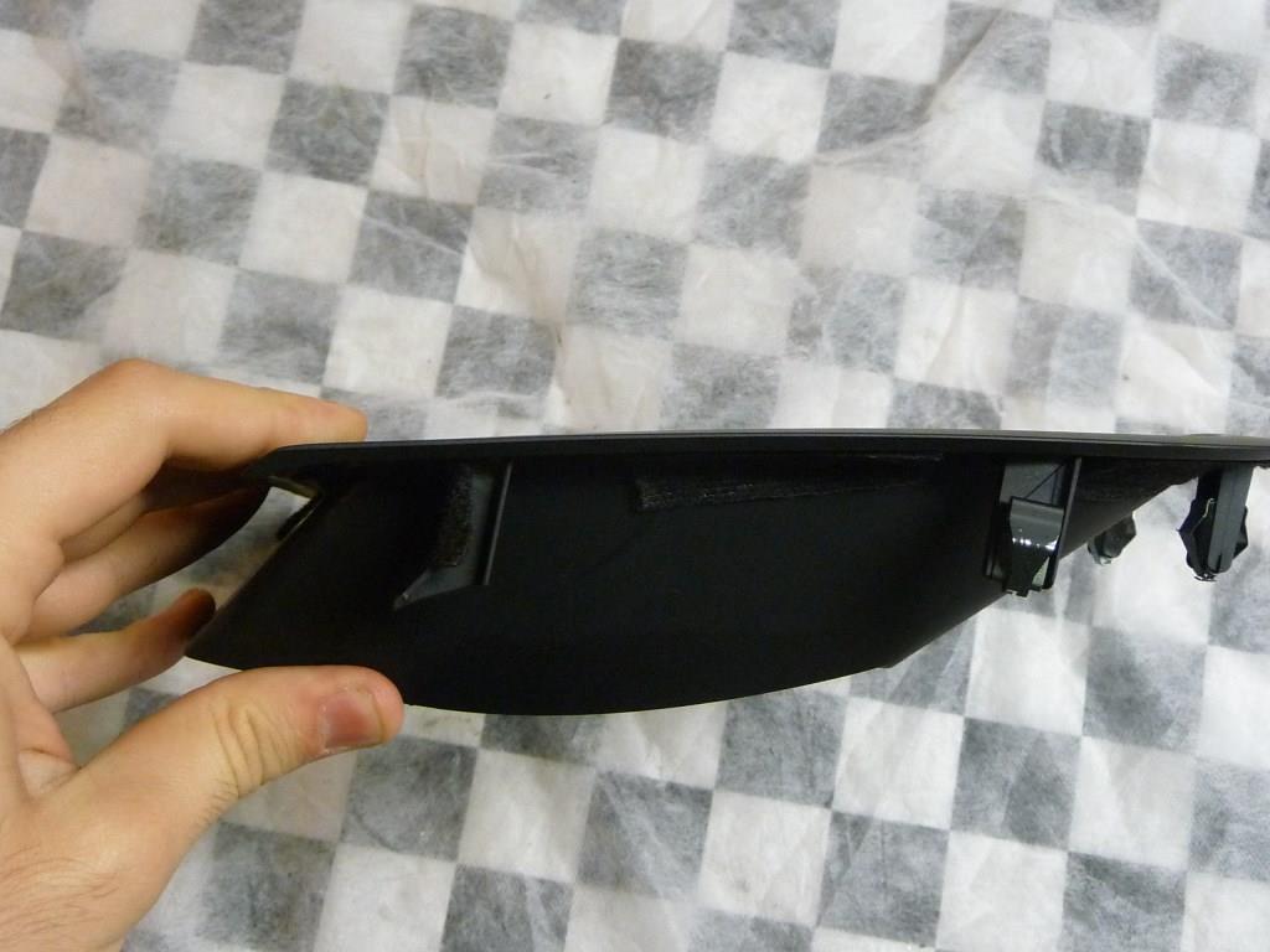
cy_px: 476
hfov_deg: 41.2
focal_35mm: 46
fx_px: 1688
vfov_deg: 31.5
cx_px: 635
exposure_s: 1/30
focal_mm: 5.6
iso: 400
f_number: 3.6
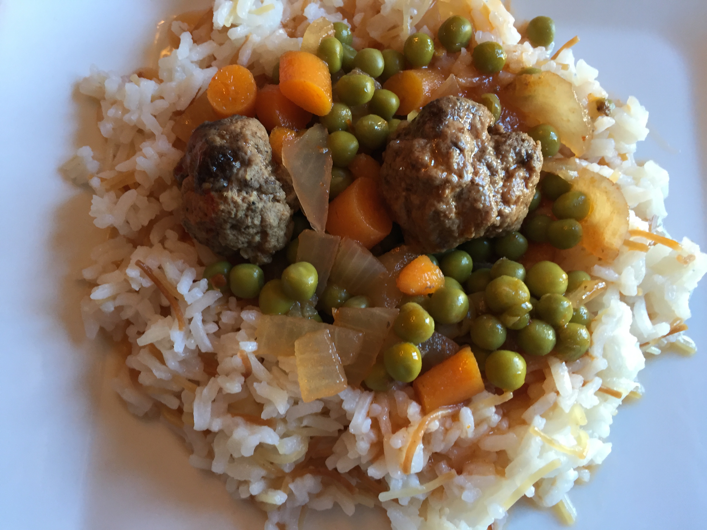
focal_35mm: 29
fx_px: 592
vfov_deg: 48.2
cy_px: 265
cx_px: 354
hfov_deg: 61.7
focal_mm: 4.15
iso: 100
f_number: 2.2
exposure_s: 1/30
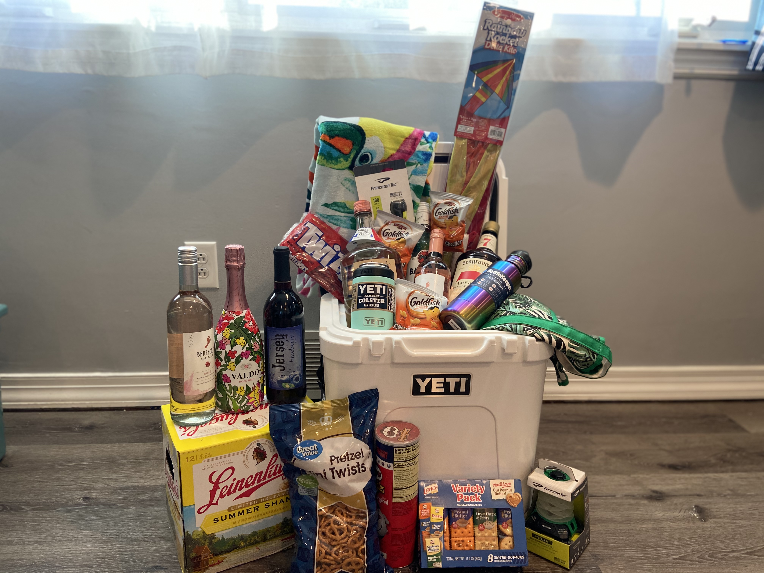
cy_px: 286
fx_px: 574
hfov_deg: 67.3
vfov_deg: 53.1
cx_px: 382
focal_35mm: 26
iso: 125
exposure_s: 1/60
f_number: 1.8
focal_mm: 4.25
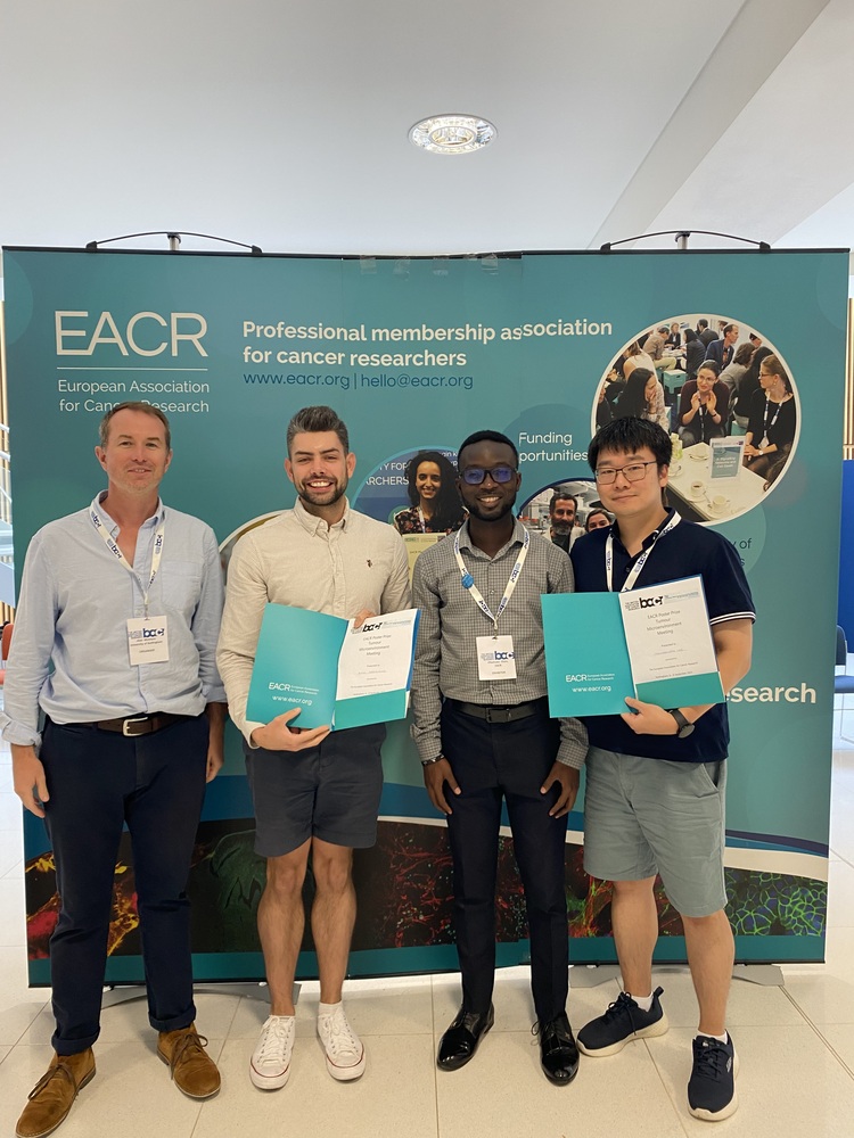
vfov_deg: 67.3
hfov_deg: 53.1
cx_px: 427
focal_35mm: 26
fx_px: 855
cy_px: 569
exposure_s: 1/50
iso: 80
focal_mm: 4.25
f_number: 1.8
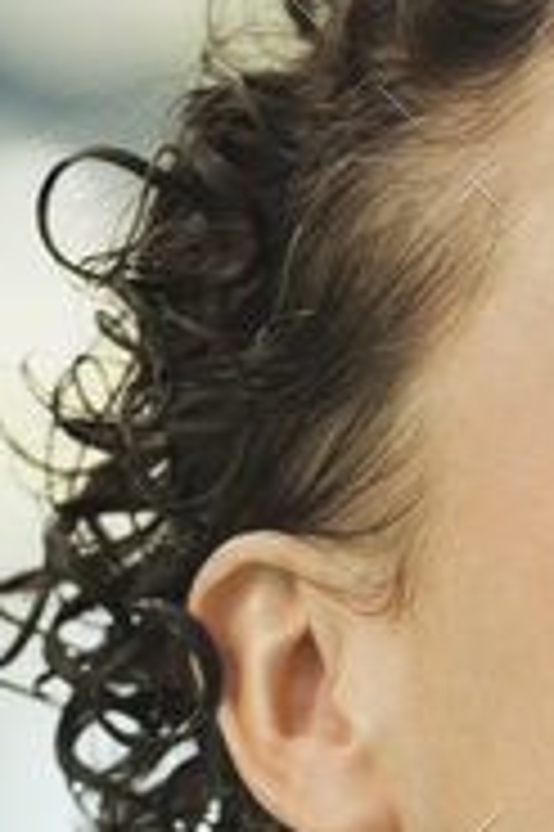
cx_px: 779
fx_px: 22130
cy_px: 1154
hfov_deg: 1.4
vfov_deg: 2.2
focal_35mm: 957
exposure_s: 1/180
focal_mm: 200
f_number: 4
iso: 400
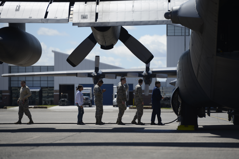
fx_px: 1328
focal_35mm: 200
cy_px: 80
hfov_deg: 10.3
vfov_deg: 6.9
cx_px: 120
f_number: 4
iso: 100
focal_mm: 200
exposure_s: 1/1600
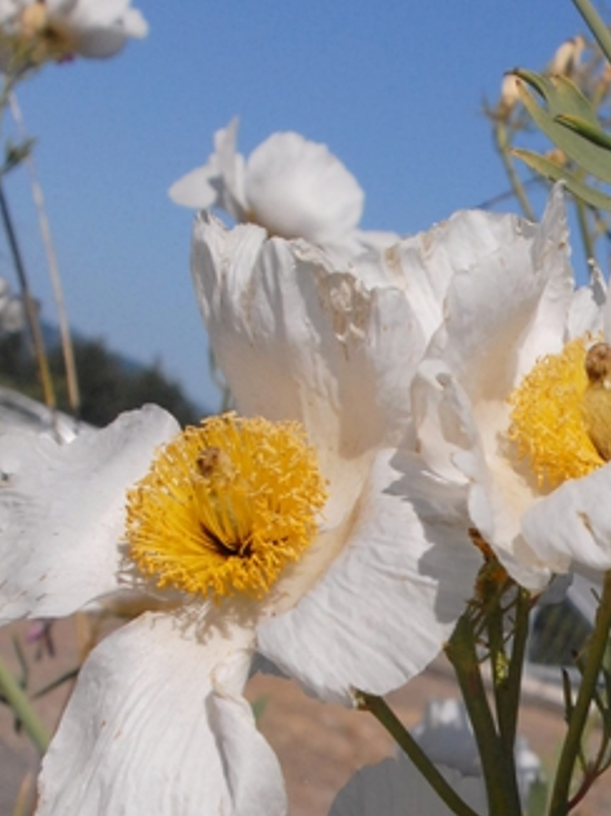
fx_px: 2993
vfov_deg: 15.3
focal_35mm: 127
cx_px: 790
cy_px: 816
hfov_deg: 11.4
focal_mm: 28
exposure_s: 1/640
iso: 400
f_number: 13
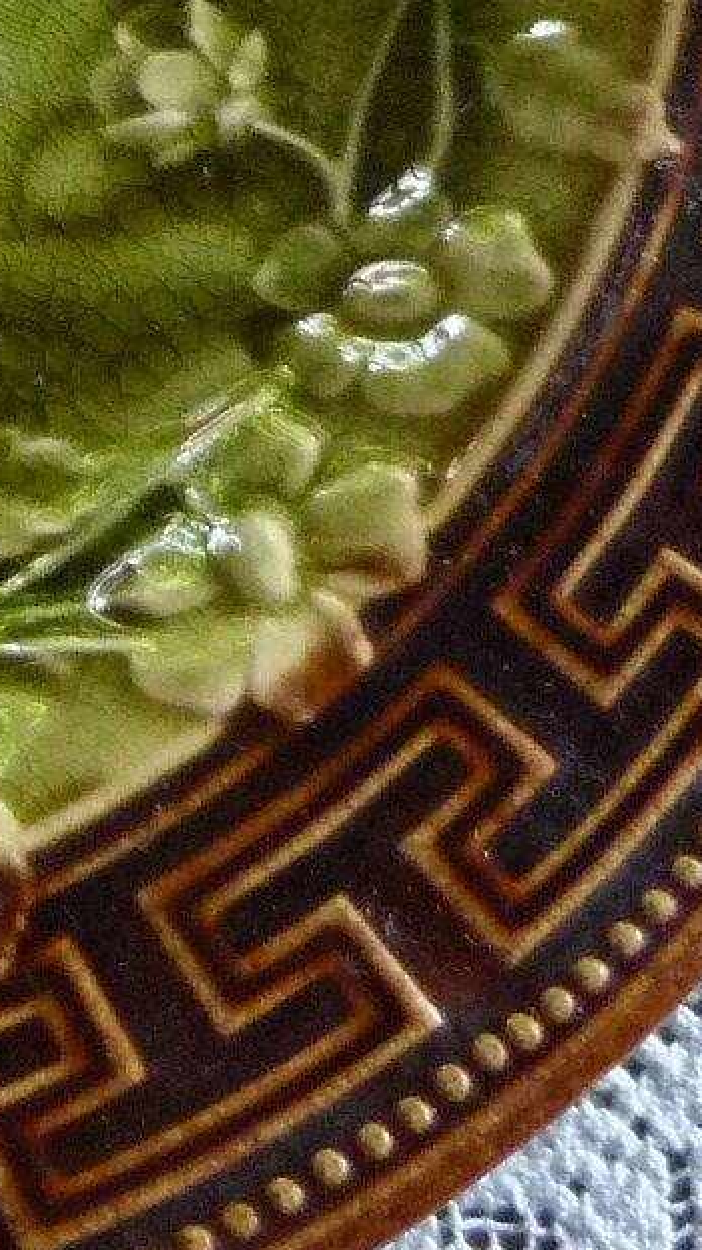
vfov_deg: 18.3
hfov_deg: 10.1
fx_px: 3710
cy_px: -163
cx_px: -608
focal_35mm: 112
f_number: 2.8
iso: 400
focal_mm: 4.5
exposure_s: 1/50
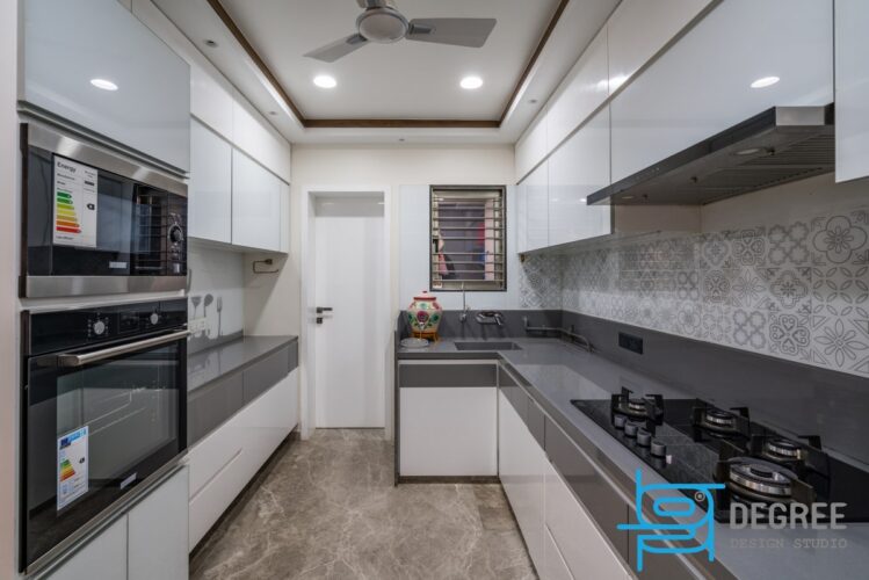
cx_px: 434
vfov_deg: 73.8
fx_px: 386
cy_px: 290
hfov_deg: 96.7
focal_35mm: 16
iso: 100
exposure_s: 1/5
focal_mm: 16
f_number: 9
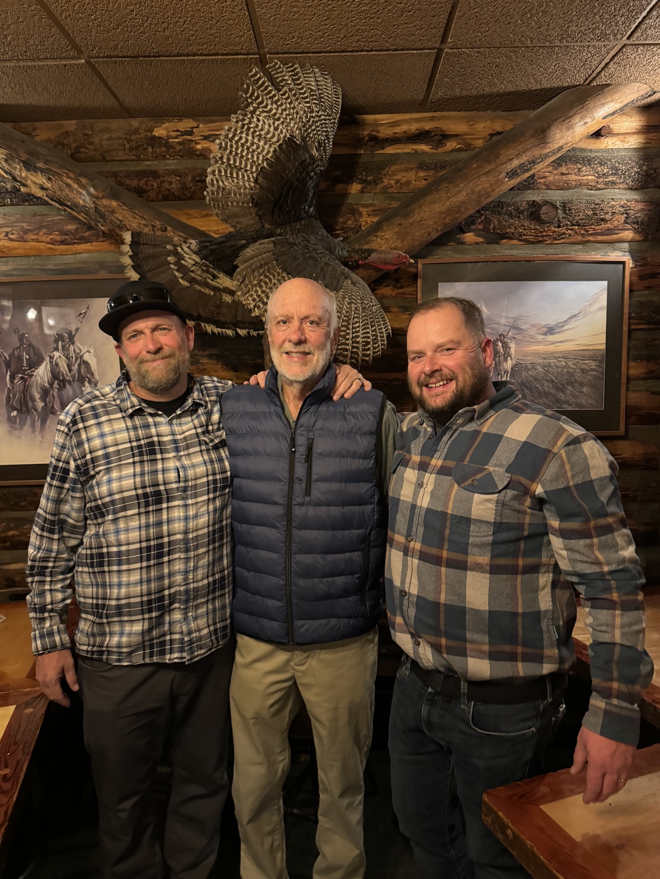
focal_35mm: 24
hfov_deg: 56.8
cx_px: 330
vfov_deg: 71.6
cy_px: 440
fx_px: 610
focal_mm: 6.86
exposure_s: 1/30
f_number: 1.78
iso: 800
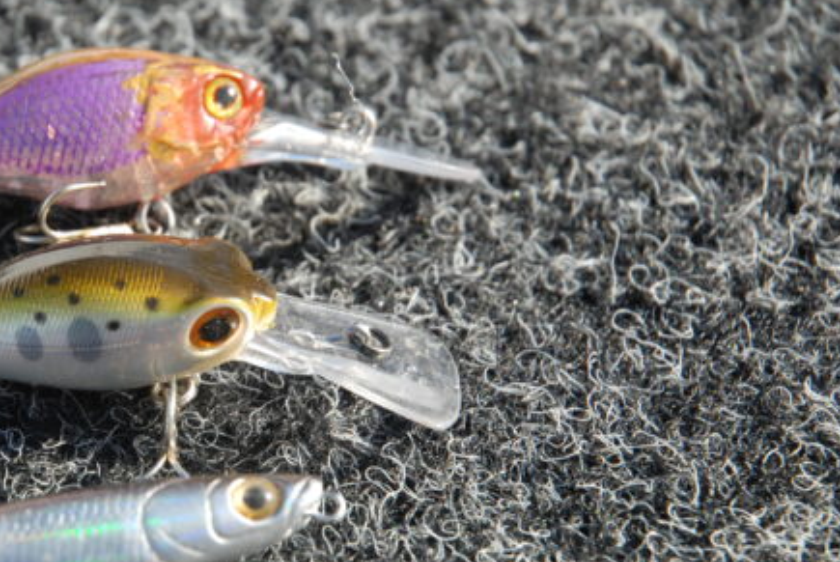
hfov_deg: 11.3
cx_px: 151
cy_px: 319
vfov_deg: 7.6
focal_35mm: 181
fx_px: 4227
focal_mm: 70
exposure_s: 1/125
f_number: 5.6
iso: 100
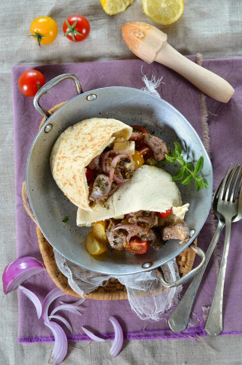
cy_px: 182
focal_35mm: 75
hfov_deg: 18.1
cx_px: 121
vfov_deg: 27.0
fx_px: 760
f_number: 4
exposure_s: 1/60
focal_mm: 50
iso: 400
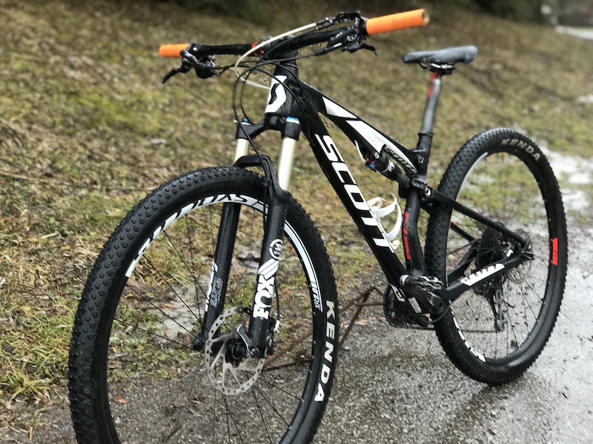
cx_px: 296
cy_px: 222
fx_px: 976
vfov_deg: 25.7
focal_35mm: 57
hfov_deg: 33.8
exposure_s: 1/60
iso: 64
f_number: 2.8
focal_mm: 6.6
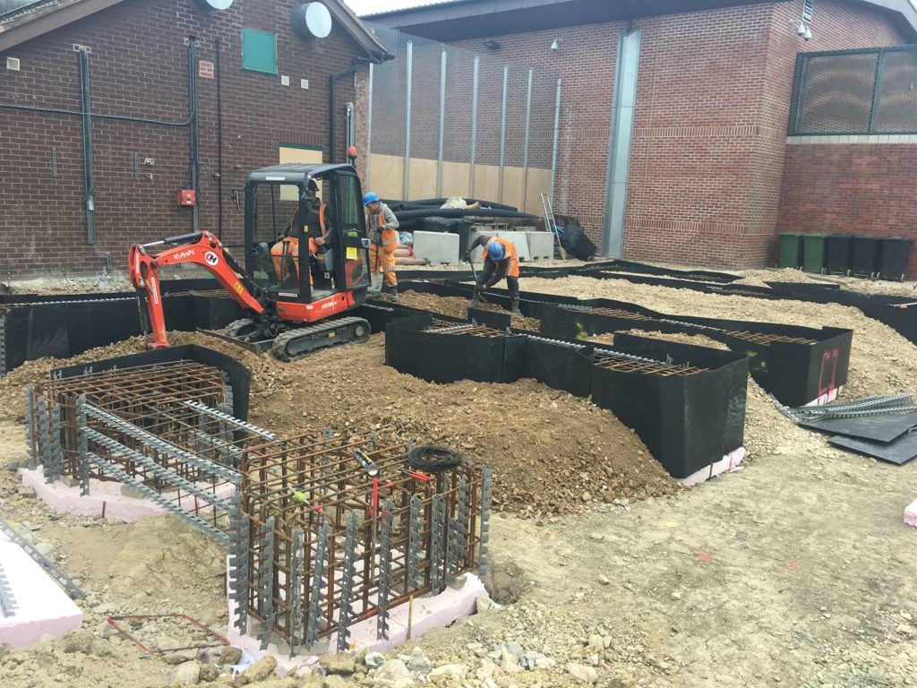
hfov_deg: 61.7
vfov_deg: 48.2
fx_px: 768
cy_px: 344
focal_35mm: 29
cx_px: 458
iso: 25
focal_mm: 4.15
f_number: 2.2
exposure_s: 1/403
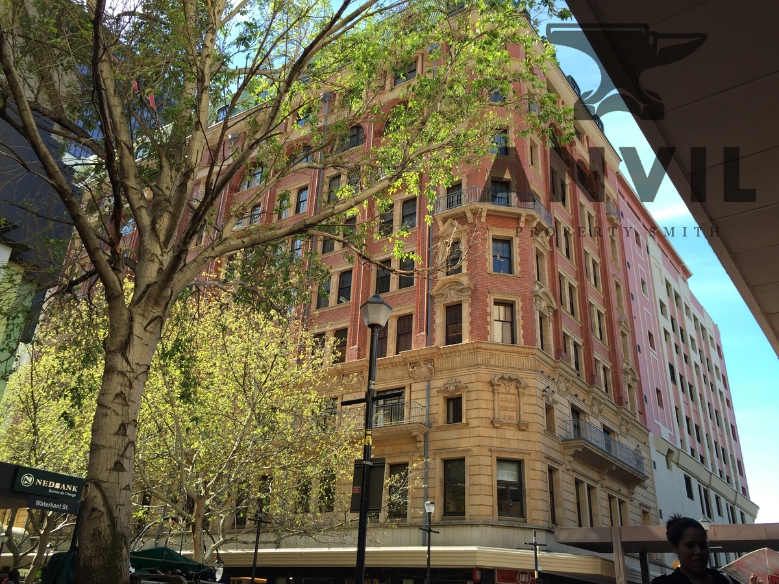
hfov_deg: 61.7
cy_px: 292
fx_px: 653
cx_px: 390
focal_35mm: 29
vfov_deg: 48.2
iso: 32
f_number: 2.2
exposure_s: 1/359
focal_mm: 4.15
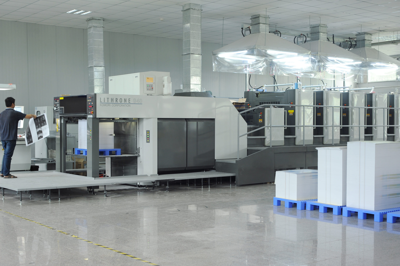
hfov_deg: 39.6
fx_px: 555
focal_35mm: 50
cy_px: 133
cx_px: 200
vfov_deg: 27.0
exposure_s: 1/30
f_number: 3.5
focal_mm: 50
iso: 400
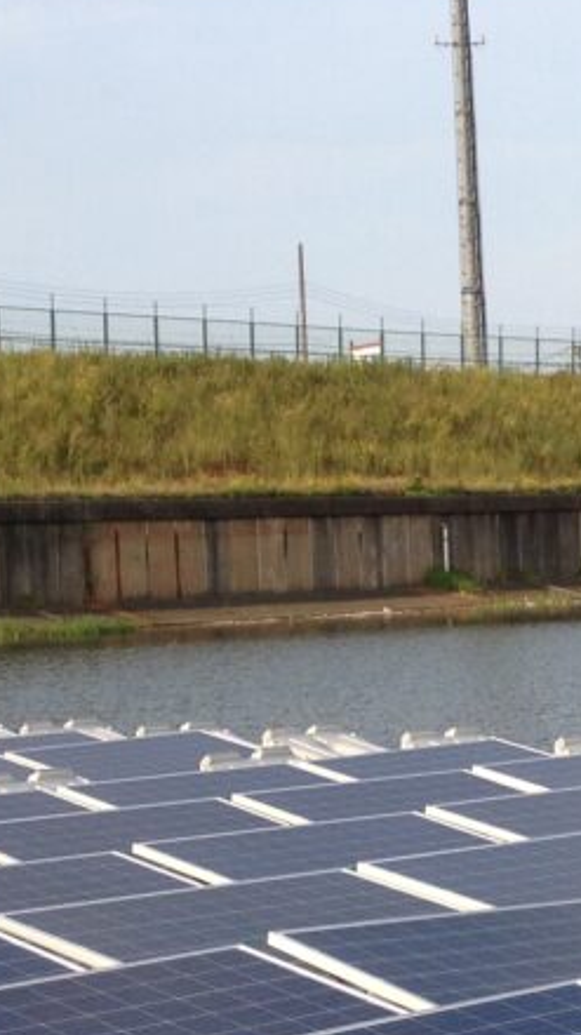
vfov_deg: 19.2
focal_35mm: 111
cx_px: 684
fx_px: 3045
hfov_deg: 10.7
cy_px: 722
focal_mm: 4.28
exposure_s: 1/789
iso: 50
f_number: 2.4
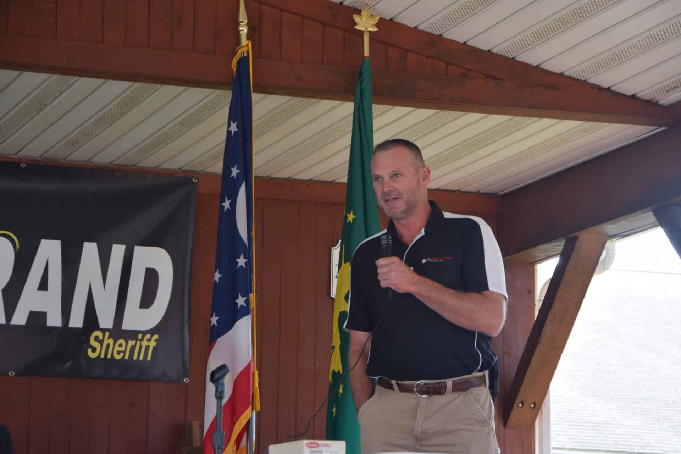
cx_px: 354
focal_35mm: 128
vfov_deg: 10.7
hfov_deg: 16.0
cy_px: 219
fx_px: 2421
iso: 400
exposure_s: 1/125
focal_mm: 80
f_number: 6.3
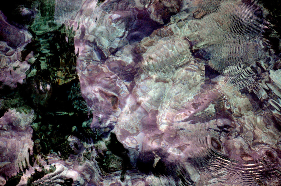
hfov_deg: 13.1
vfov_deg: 8.7
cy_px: 93
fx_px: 1228
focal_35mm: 158
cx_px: 140
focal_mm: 105
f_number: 5.6
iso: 720
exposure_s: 1/125
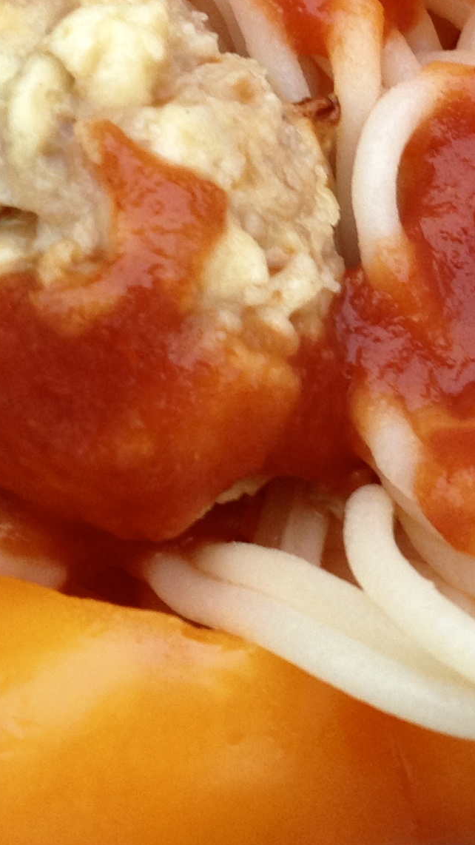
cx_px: 570
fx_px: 2442
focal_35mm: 109
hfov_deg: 10.9
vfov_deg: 19.6
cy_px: 263
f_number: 2.4
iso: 64
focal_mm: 4.28
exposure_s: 1/20
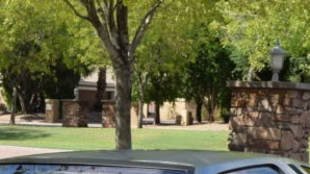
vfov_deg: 9.0
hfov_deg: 16.3
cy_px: 311
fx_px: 1059
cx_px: 2
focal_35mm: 129
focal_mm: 26
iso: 200
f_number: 9
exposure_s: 1/320
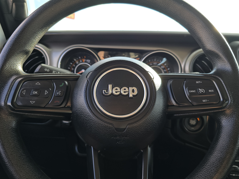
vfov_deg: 58.9
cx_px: 120
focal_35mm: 23
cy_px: 90
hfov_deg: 73.9
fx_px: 159
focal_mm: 6.3
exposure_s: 1/180
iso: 20
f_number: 1.7
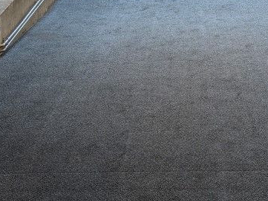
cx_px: 209
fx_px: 635
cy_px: -5
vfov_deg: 17.5
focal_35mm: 82
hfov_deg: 23.5
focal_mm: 6.81
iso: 40
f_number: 1.85
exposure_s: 1/225
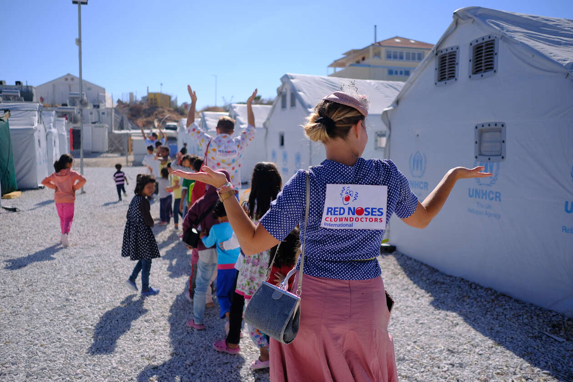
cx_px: 286
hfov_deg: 54.4
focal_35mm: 35
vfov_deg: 37.9
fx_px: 557
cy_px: 191
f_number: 2
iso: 320
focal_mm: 23
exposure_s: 1/10500
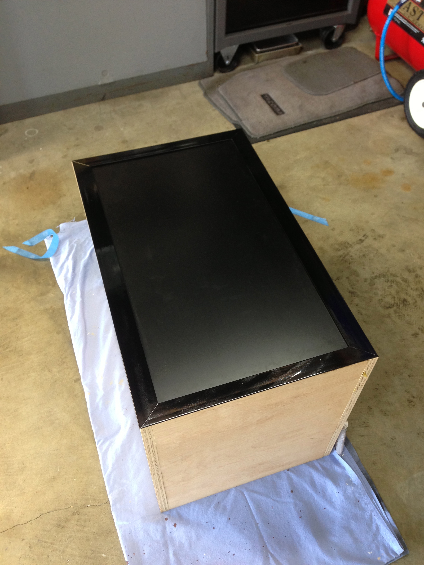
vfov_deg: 55.4
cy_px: 282
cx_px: 212
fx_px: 539
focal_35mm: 33
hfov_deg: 42.9
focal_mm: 4.13
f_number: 2.4
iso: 100
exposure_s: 1/20
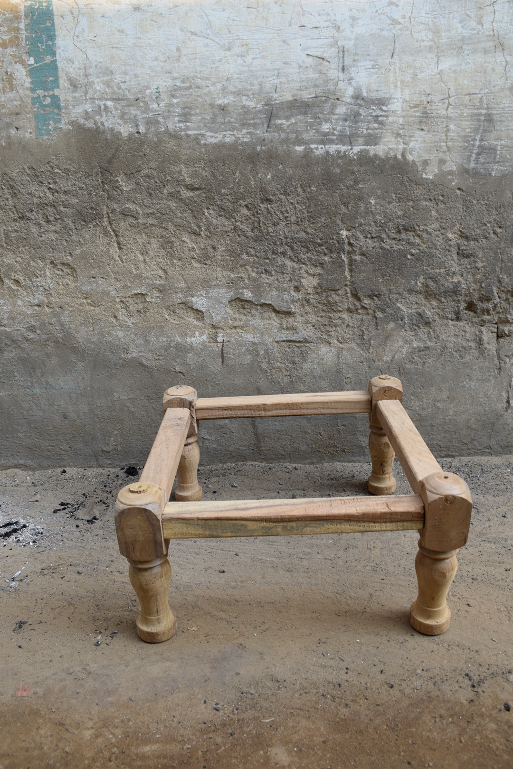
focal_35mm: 27
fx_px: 577
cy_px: 384
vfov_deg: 67.4
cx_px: 256
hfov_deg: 47.9
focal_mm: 18
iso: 400
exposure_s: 1/200
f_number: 7.1
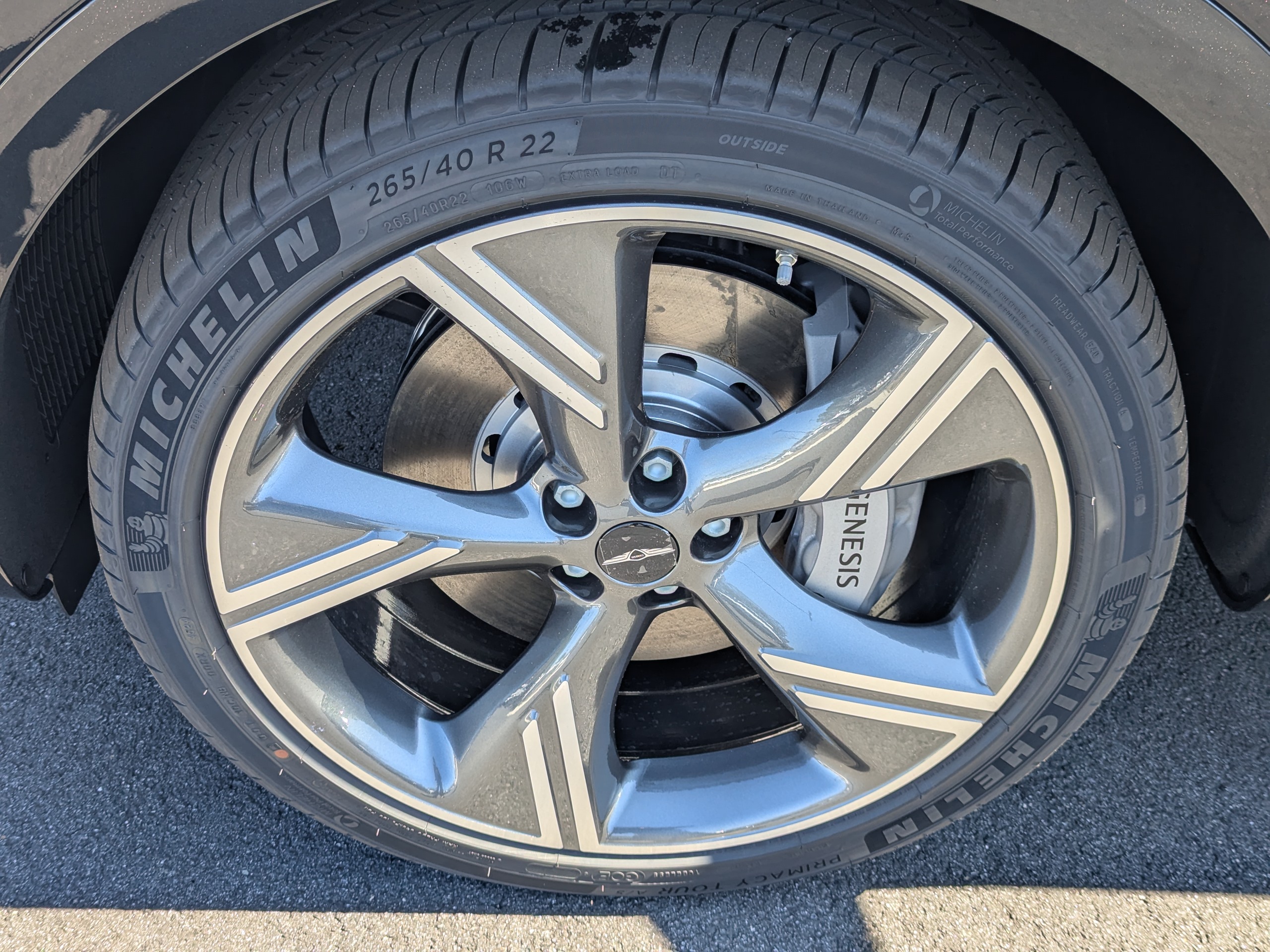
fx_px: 1761
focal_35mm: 48
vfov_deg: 30.3
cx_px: 635
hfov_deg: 39.7
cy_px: 476
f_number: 1.85
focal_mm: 6.81
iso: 41
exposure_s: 1/372
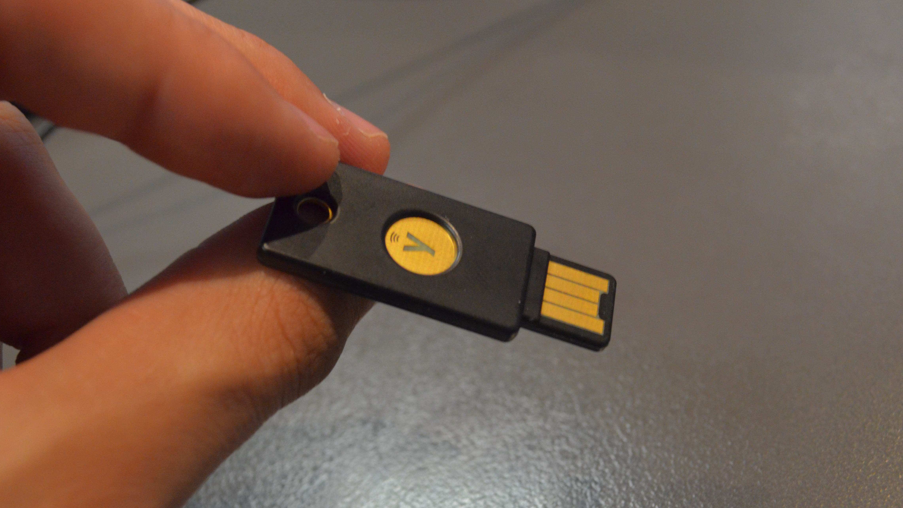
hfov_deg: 38.5
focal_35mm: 54
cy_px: 218
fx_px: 1293
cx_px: 442
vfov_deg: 22.2
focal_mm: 32
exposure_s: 1/60
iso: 2000
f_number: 8
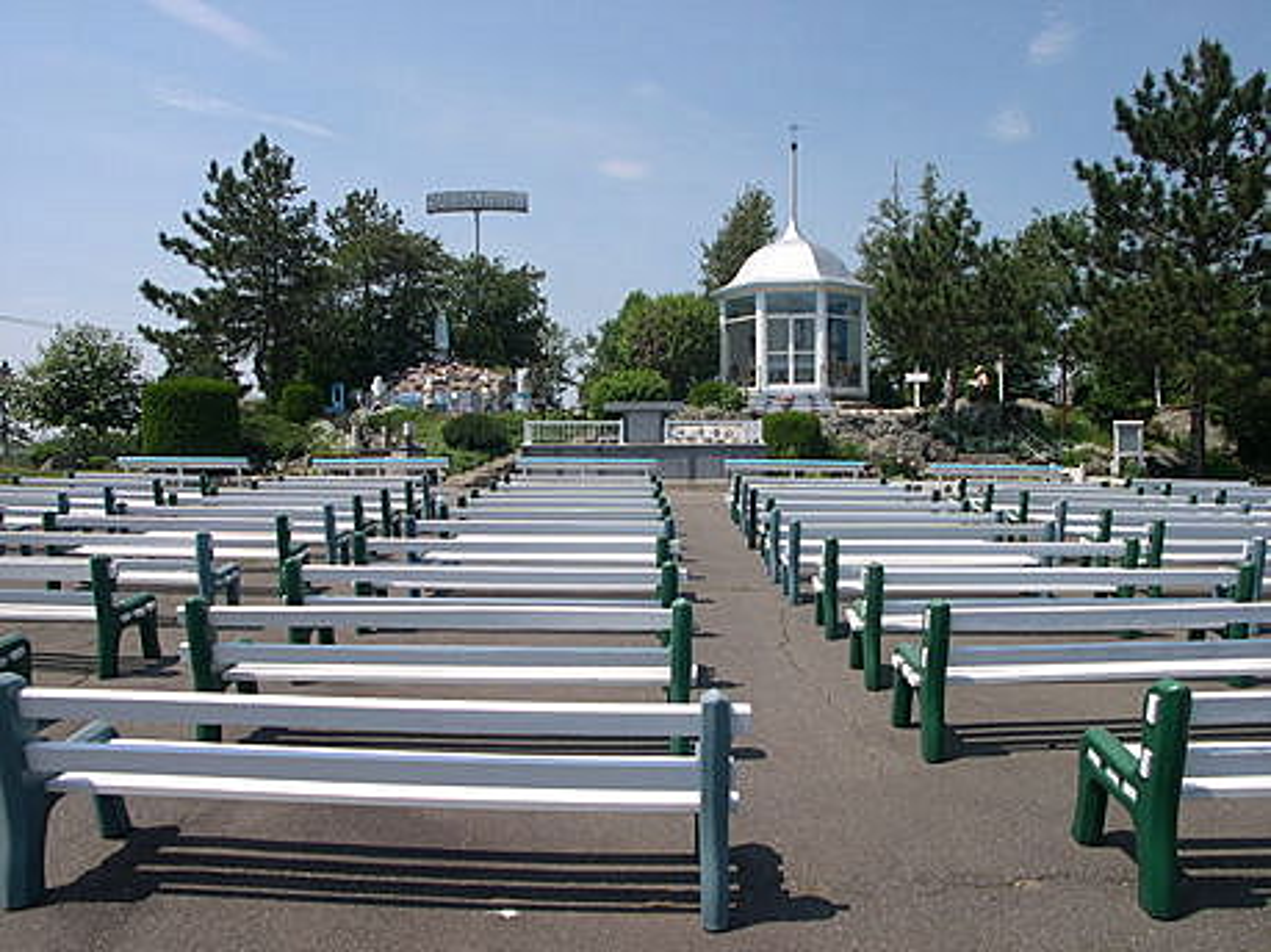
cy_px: 476
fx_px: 1395
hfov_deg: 49.0
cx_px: 636
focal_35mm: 38
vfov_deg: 37.7
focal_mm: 8
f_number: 7.6
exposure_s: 1/264
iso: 100
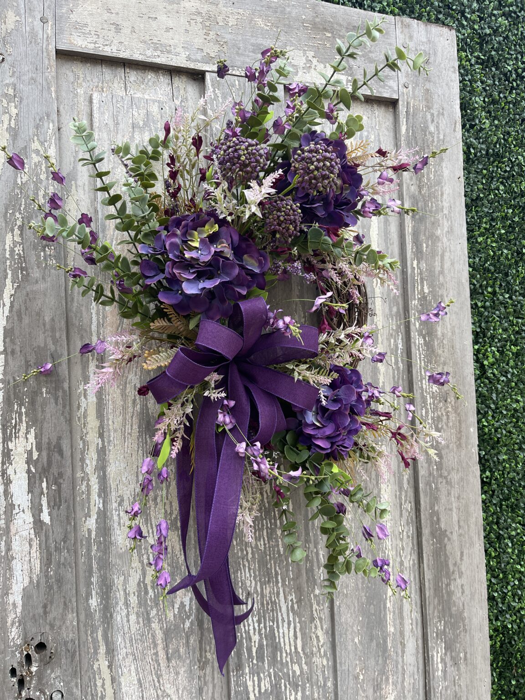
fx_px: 506
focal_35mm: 25
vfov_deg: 69.4
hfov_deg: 54.9
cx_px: 262
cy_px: 350
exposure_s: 1/359
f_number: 1.6
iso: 32
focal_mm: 5.1
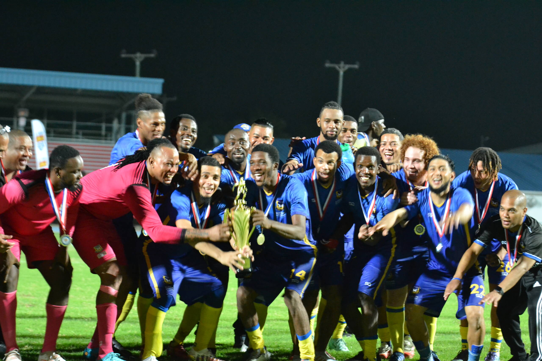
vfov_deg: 13.0
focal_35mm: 105
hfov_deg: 19.5
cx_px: 271
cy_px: 180
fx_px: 1581
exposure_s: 1/50
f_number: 2.8
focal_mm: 70
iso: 3200
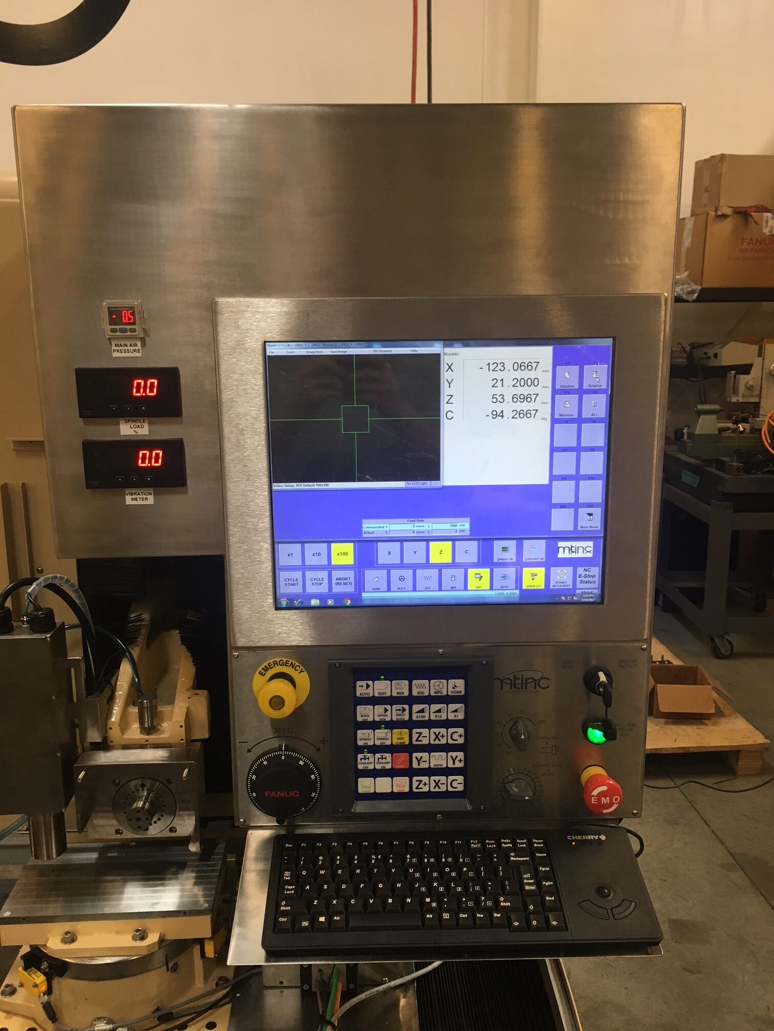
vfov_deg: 61.7
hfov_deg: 48.2
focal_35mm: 29
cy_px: 516
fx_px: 865
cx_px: 387
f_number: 2.2
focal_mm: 4.15
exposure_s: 1/30
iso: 40
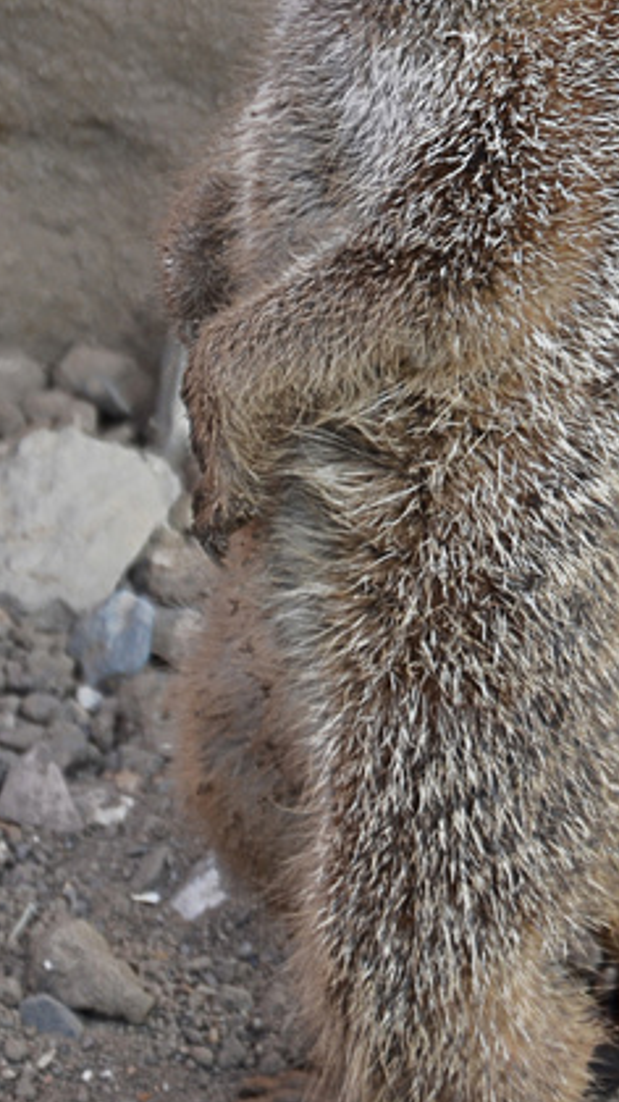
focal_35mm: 423
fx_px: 12363
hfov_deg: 2.9
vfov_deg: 5.1
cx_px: 707
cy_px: 197
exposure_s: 1/80
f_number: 5.6
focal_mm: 105
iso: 200
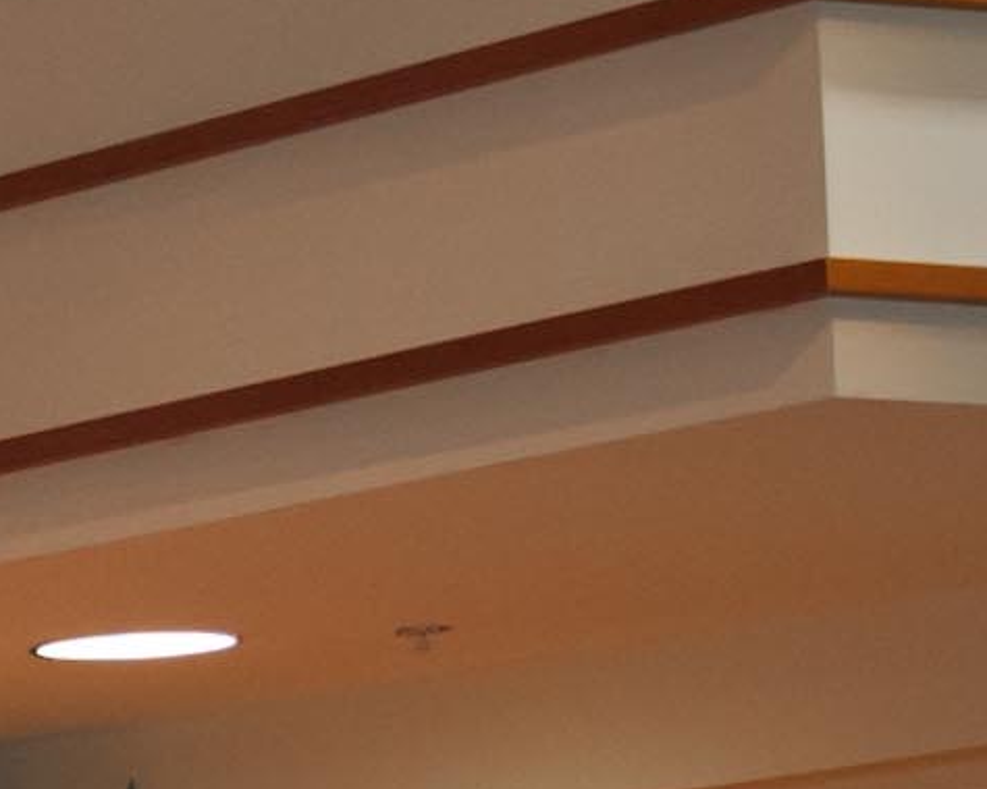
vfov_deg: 5.3
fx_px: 8501
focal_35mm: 291
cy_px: 881
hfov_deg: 5.8
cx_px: -2850
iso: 4000
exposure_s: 1/200
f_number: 3.2
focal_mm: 35
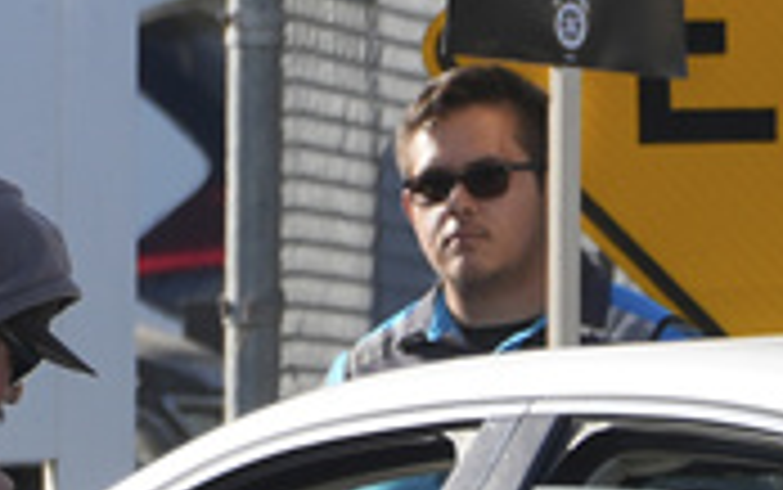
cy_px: 196
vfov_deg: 0.5
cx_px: -558
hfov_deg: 0.9
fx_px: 51162
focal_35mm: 2396
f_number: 8
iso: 250
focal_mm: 400
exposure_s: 1/400
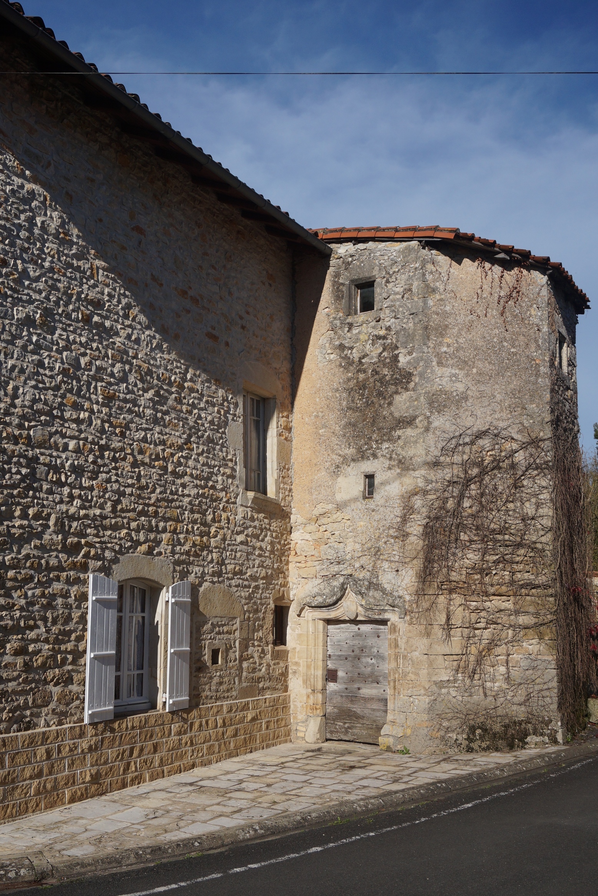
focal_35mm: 33
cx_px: 299
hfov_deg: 40.0
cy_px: 448
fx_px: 822
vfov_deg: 57.2
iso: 200
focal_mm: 22
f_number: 5.6
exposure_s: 1/2000
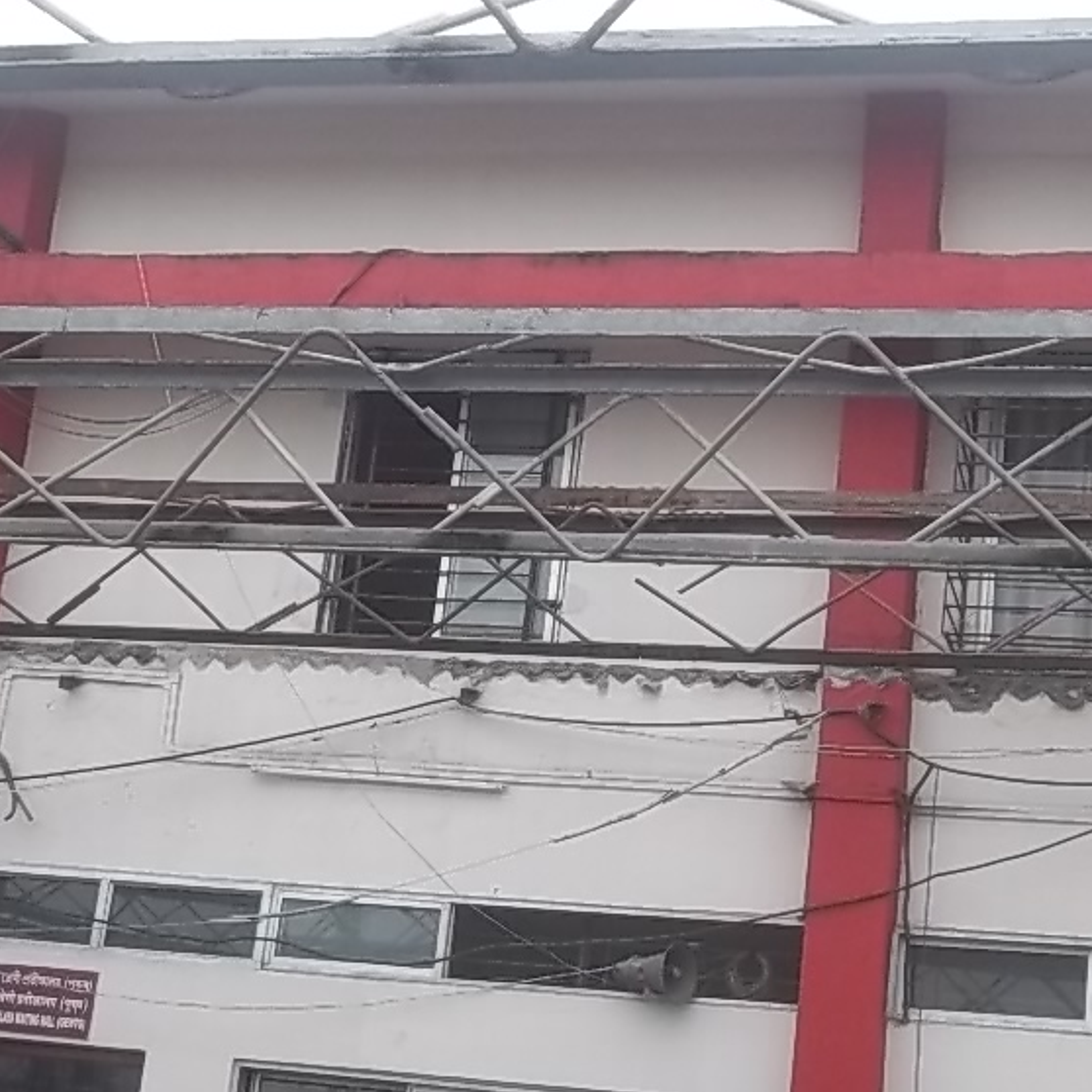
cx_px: 580
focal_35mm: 65
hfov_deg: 26.5
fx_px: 2320
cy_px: 684
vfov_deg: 26.4
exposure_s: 1/500
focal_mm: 5.7
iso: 111
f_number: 2.9
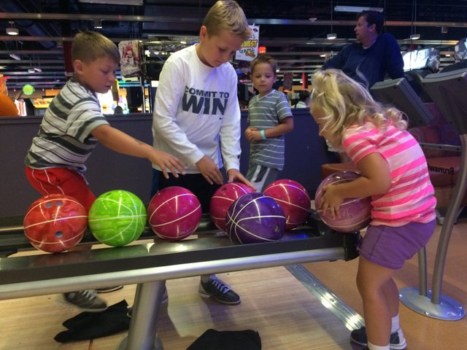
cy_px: 175
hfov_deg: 61.7
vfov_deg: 48.2
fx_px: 391
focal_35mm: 29
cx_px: 234
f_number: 2.2
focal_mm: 4.15
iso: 320
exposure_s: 1/20
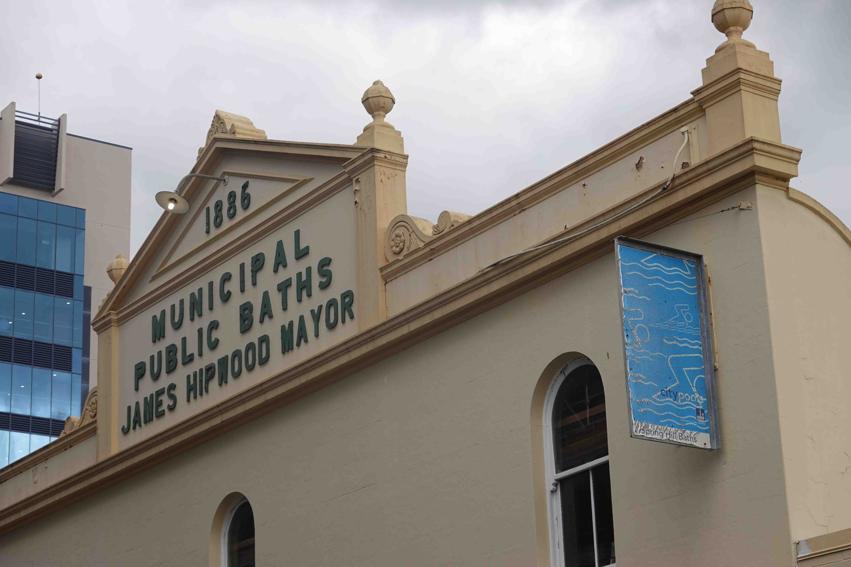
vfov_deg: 17.1
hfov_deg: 25.4
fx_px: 1891
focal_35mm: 80
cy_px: 283
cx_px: 423
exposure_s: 1/640
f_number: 4
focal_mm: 29.1
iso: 200
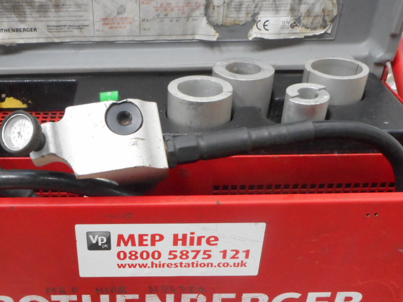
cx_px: 146
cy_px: 238
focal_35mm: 45
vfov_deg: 31.4
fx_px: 524
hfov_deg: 41.7
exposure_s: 1/30
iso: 400
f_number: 3.7
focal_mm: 4.5
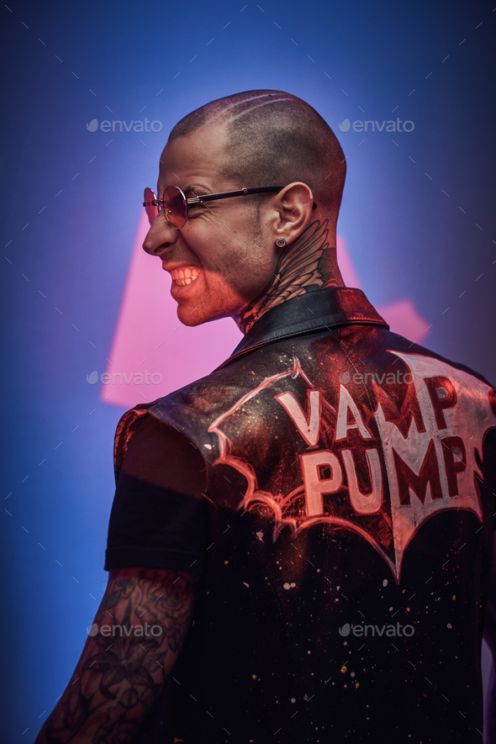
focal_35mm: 84
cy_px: 372
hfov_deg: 16.3
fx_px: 1736
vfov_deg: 24.2
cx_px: 248
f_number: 2.2
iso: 500
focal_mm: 56
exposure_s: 1/160
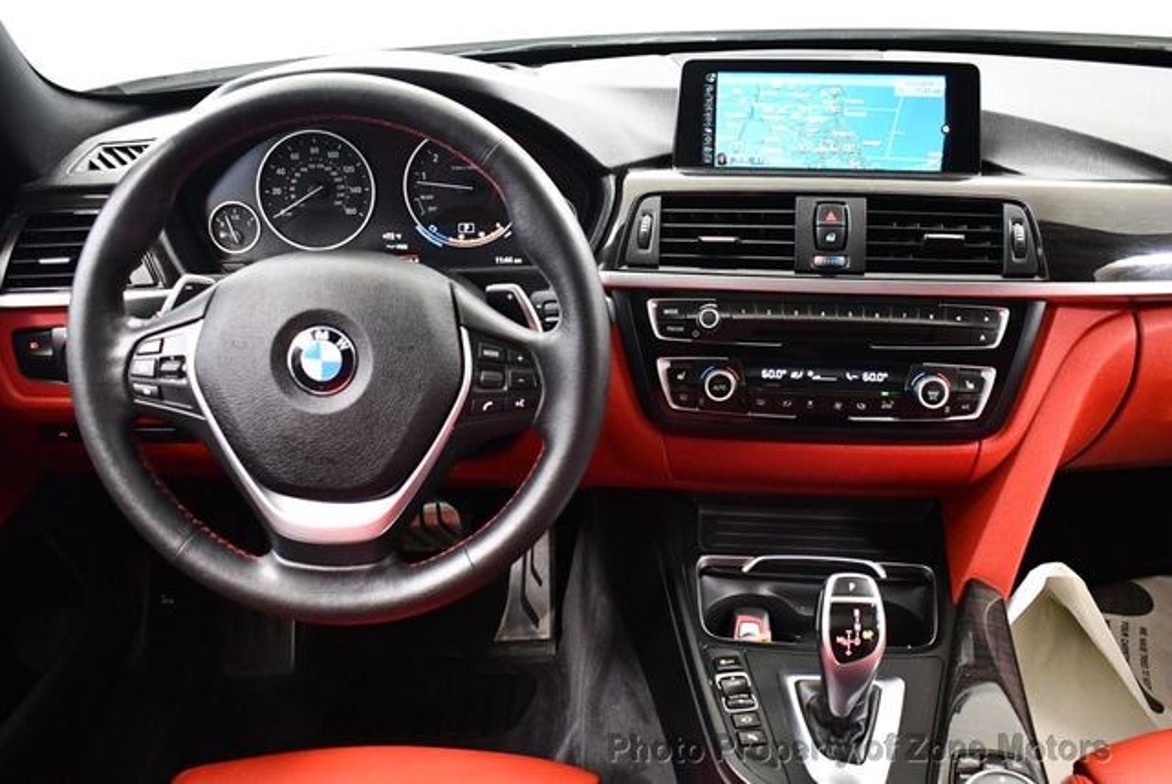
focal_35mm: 36
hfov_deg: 53.1
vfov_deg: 36.9
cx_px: 586
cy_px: 392
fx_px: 1173
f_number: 3.5
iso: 5600
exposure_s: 1/60
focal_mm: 18
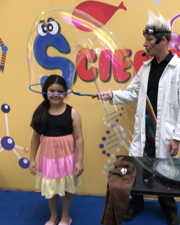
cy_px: 112
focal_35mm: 37
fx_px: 246
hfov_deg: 39.8
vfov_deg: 49.1
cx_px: 116
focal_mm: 3.99
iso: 80
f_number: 1.8
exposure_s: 1/33
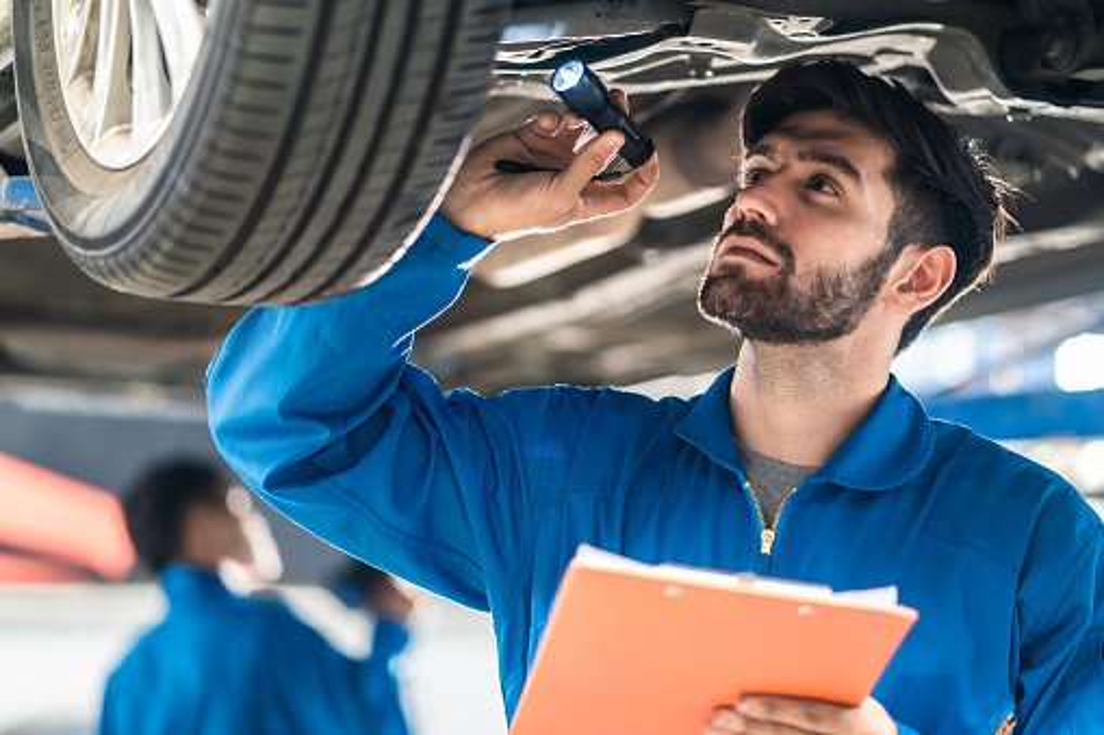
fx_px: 2606
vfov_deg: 16.1
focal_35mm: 85
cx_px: 552
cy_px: 368
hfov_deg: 23.9
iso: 1250
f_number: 2
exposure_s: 1/250
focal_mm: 85
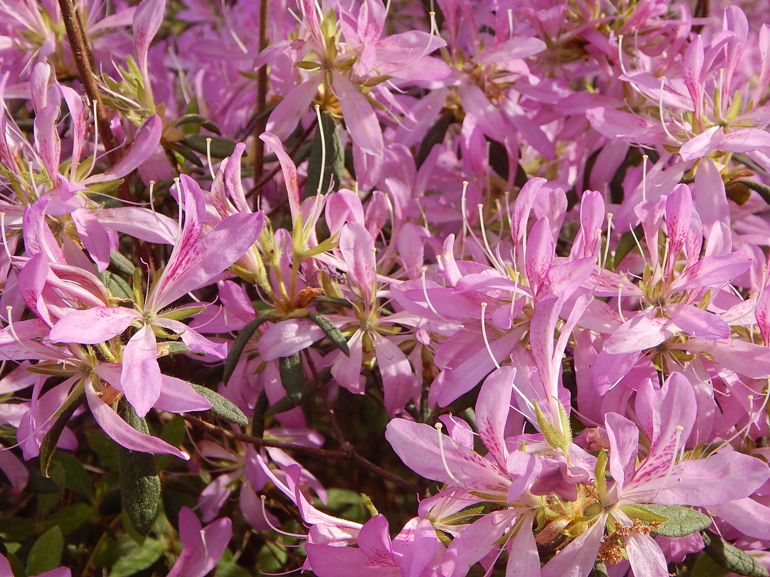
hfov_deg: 28.2
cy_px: 288
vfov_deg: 21.3
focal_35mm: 69
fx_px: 1535
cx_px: 385
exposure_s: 1/320
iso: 125
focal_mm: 12.3
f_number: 4.1
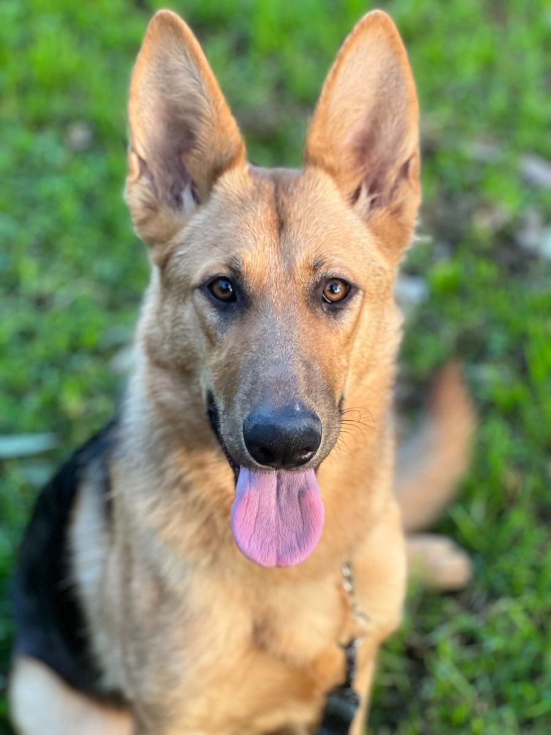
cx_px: 276
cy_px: 368
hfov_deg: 19.1
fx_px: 1634
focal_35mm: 77
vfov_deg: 25.3
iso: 200
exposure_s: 1/121
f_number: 2.8
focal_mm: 9
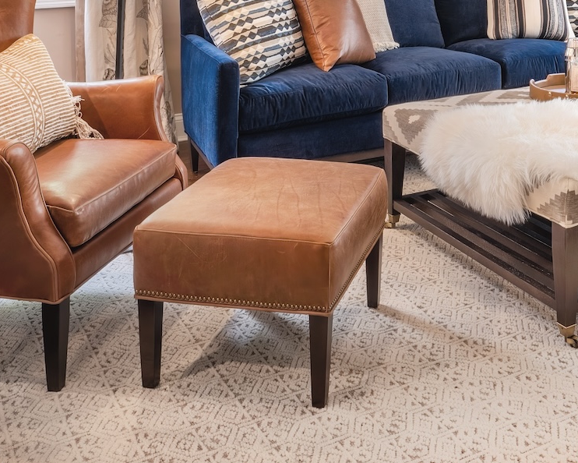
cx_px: 445
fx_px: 821
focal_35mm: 48
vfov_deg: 29.5
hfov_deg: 37.7
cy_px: 6
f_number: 16
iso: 250
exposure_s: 1/6
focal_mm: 20
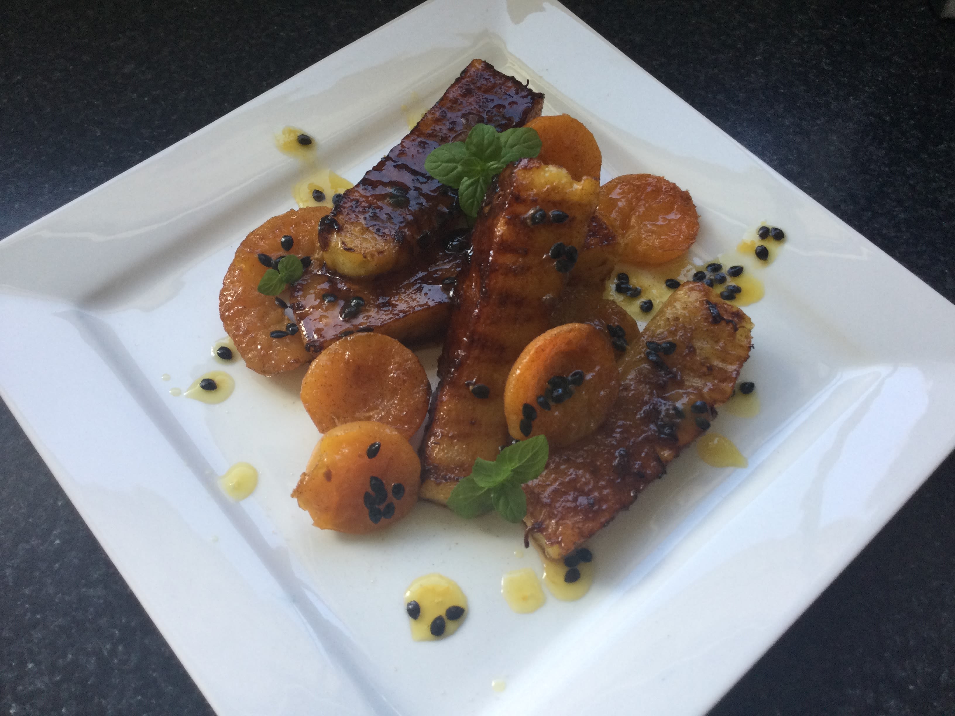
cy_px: 358
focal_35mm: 31
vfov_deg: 45.4
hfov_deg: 58.4
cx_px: 478
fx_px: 855
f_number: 2.4
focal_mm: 3.3
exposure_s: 1/33
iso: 25
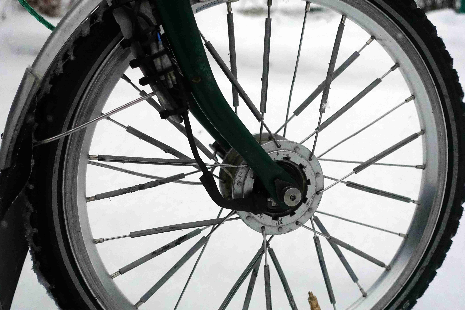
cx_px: 229
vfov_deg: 31.9
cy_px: 155
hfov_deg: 46.4
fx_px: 542
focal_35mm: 42
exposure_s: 1/6400
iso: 4000
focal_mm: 15.1
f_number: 2.8
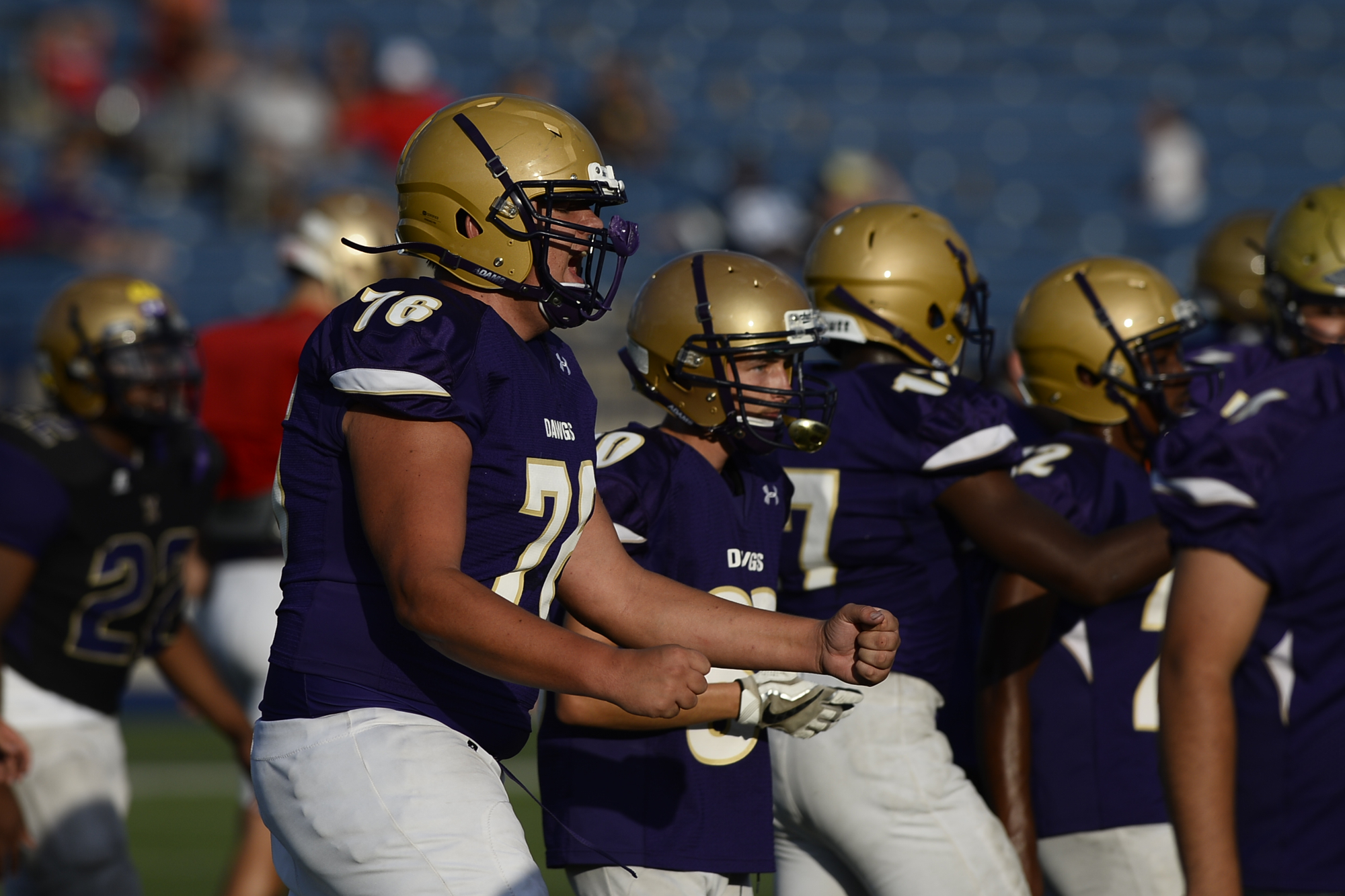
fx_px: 11207
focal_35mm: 300
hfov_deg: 6.9
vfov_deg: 4.6
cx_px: 672
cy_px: 448
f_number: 3.2
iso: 160
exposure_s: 1/3200
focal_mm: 300
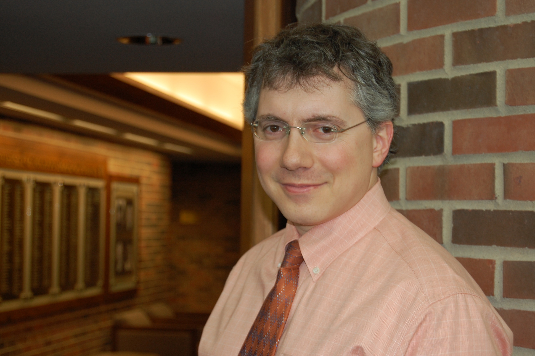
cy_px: 178
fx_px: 1225
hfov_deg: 24.6
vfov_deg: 16.5
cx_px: 268
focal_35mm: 82
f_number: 5.6
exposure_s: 1/60
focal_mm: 55
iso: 400
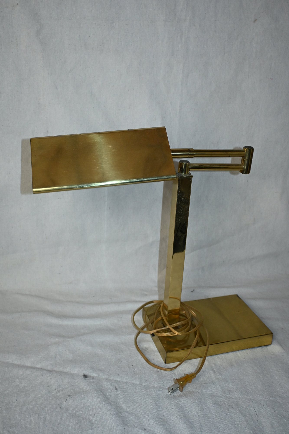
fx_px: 415
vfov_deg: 55.1
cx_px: 144
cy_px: 217
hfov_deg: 38.4
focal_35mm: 34
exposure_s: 1/200
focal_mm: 23
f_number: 4.2
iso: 900
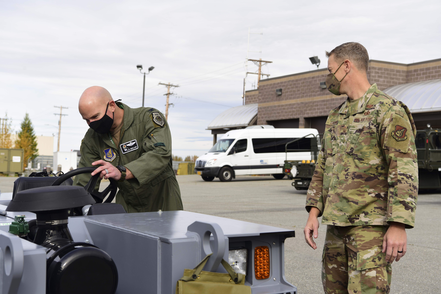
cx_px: 220
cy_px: 147
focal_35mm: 58
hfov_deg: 34.5
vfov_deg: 23.4
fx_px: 711
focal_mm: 58
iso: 200
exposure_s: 1/320
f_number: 8
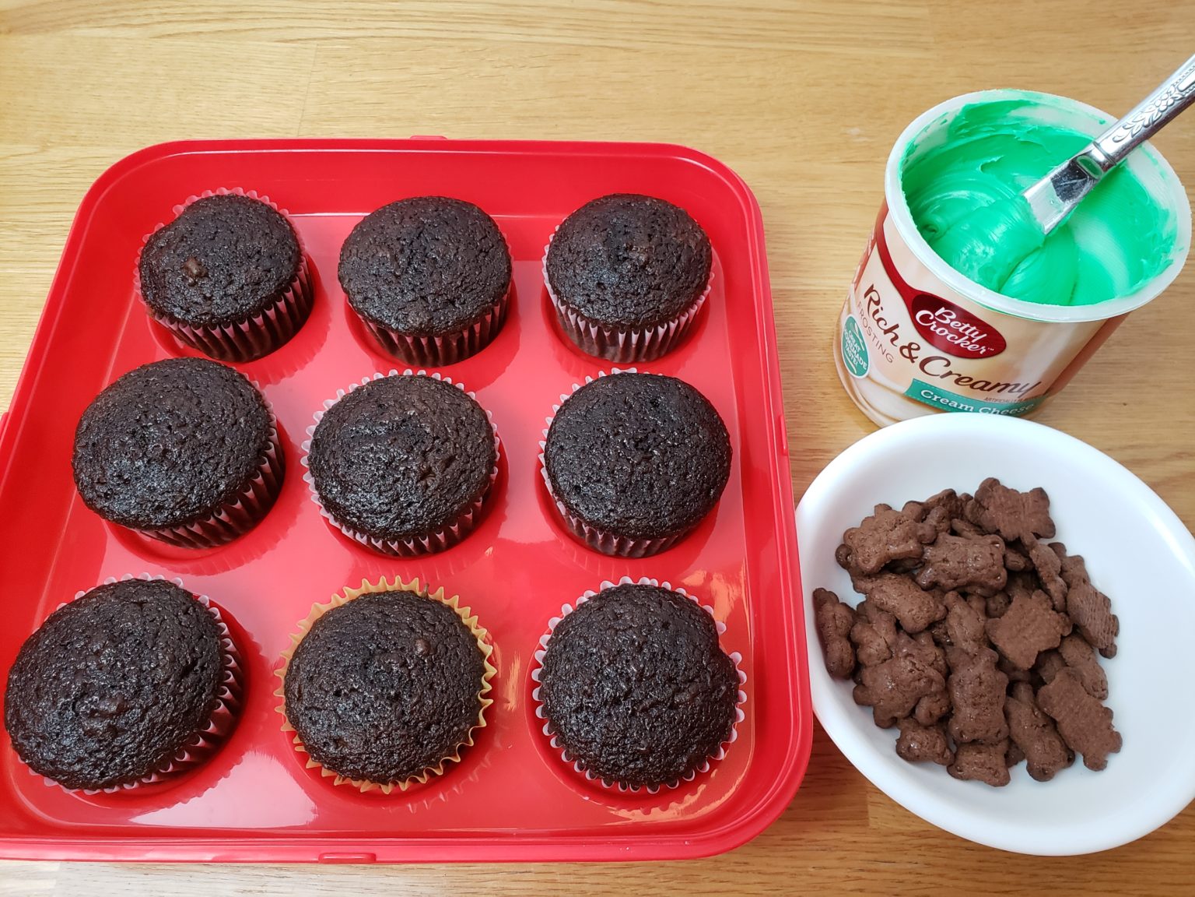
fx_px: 898
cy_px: 448
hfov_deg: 67.3
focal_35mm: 26
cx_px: 598
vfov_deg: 53.1
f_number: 2.4
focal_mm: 4.3
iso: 250
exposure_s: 1/60
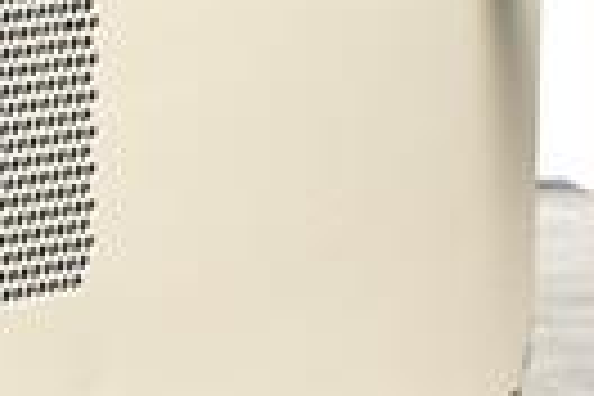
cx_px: -576
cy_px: 9
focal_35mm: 232
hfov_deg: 8.4
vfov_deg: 5.9
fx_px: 3828
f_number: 6.3
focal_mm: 34
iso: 125
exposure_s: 1/200
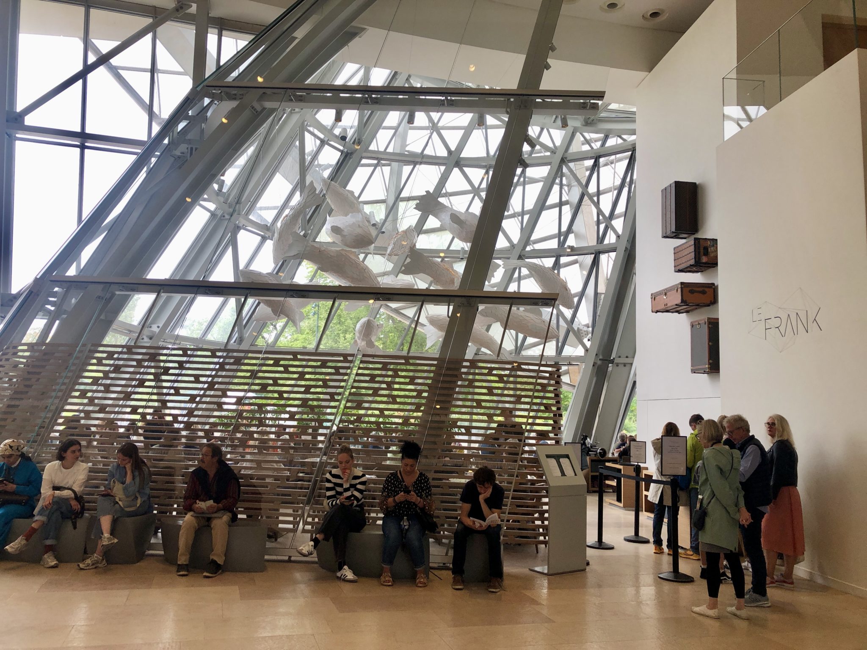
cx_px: 434
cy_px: 325
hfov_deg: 63.4
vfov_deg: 49.7
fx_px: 701
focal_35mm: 28
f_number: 1.8
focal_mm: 3.99
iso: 32
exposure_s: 1/100
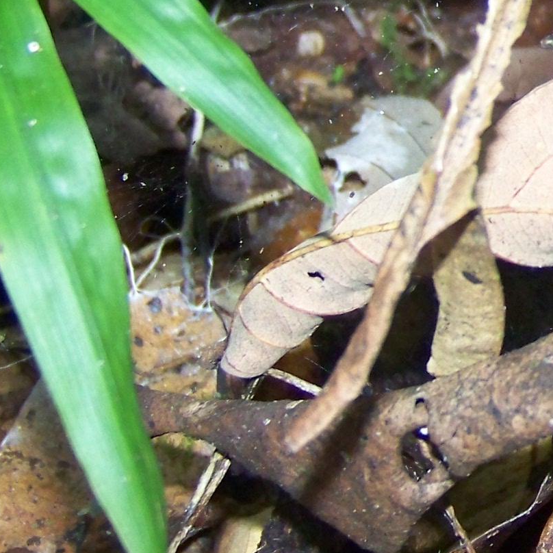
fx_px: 2820
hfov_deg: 10.8
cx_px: 839
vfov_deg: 11.1
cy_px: 51
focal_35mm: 156
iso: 200
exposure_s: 1/30
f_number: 3.2
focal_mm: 9.36
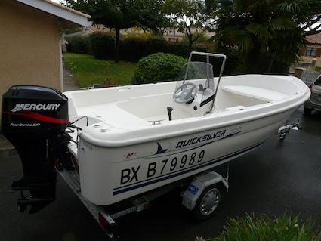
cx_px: 160
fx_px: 260
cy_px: 120
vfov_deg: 49.8
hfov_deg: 63.4
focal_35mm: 28
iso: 100
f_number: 5.6
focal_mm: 4.6
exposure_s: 1/250
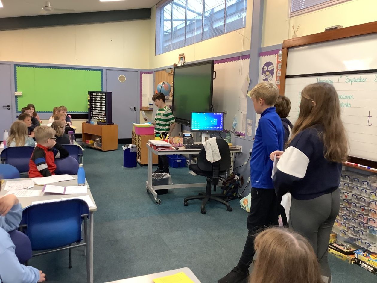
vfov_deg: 45.4
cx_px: 188
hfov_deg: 58.4
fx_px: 338
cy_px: 142
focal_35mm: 31
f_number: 2.4
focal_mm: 3.3
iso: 200
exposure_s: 1/50
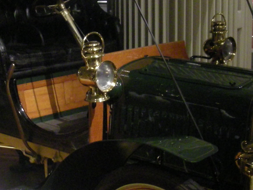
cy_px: 71
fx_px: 694
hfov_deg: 20.6
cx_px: 78
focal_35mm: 95
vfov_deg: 15.5
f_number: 2.8
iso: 400
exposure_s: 1/28.2
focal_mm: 5.7
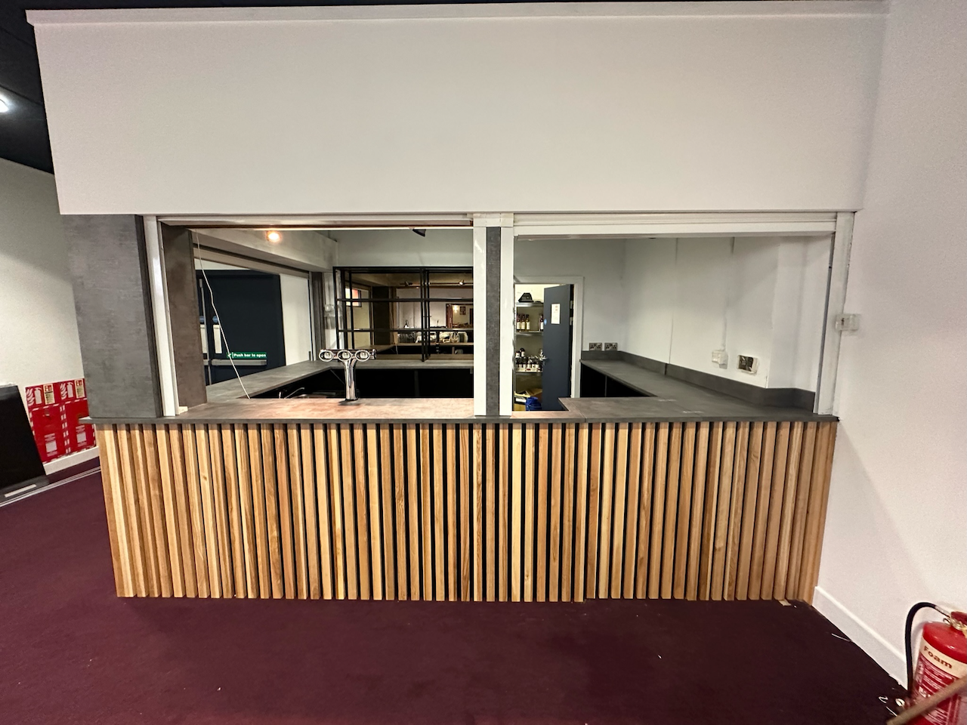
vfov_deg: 85.7
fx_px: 391
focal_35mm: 14
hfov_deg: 102.1
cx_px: 484
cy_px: 362
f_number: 2.2
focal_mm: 2.22
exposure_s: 1/50
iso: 640
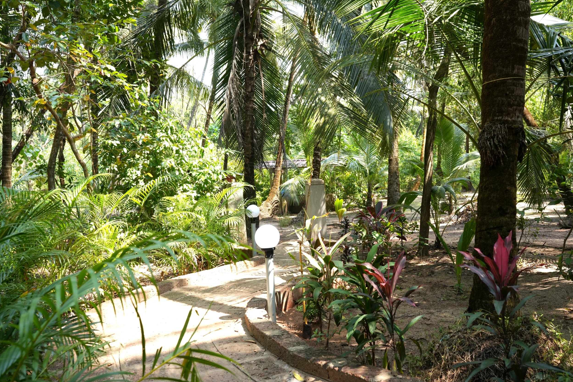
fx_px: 573
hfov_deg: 53.1
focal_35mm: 36
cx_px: 294
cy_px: 192
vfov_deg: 36.9
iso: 640
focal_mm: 35
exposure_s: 1/200
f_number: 5.6
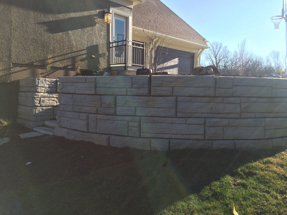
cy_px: 108
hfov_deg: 61.7
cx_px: 144
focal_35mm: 29
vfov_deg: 48.2
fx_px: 240
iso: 32
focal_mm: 4.15
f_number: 2.2
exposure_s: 1/933
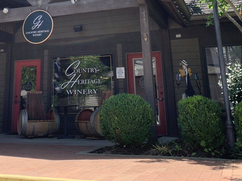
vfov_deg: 27.2
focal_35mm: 51
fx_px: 357
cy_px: 7
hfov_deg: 37.0
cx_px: 77
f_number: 1.8
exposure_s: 1/754
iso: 25
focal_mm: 4.25
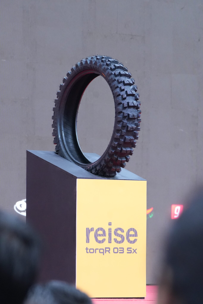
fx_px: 2140
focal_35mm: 253
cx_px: 102
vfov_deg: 8.1
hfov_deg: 5.4
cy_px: 152
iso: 5000
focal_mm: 169
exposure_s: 1/640
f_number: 6.3
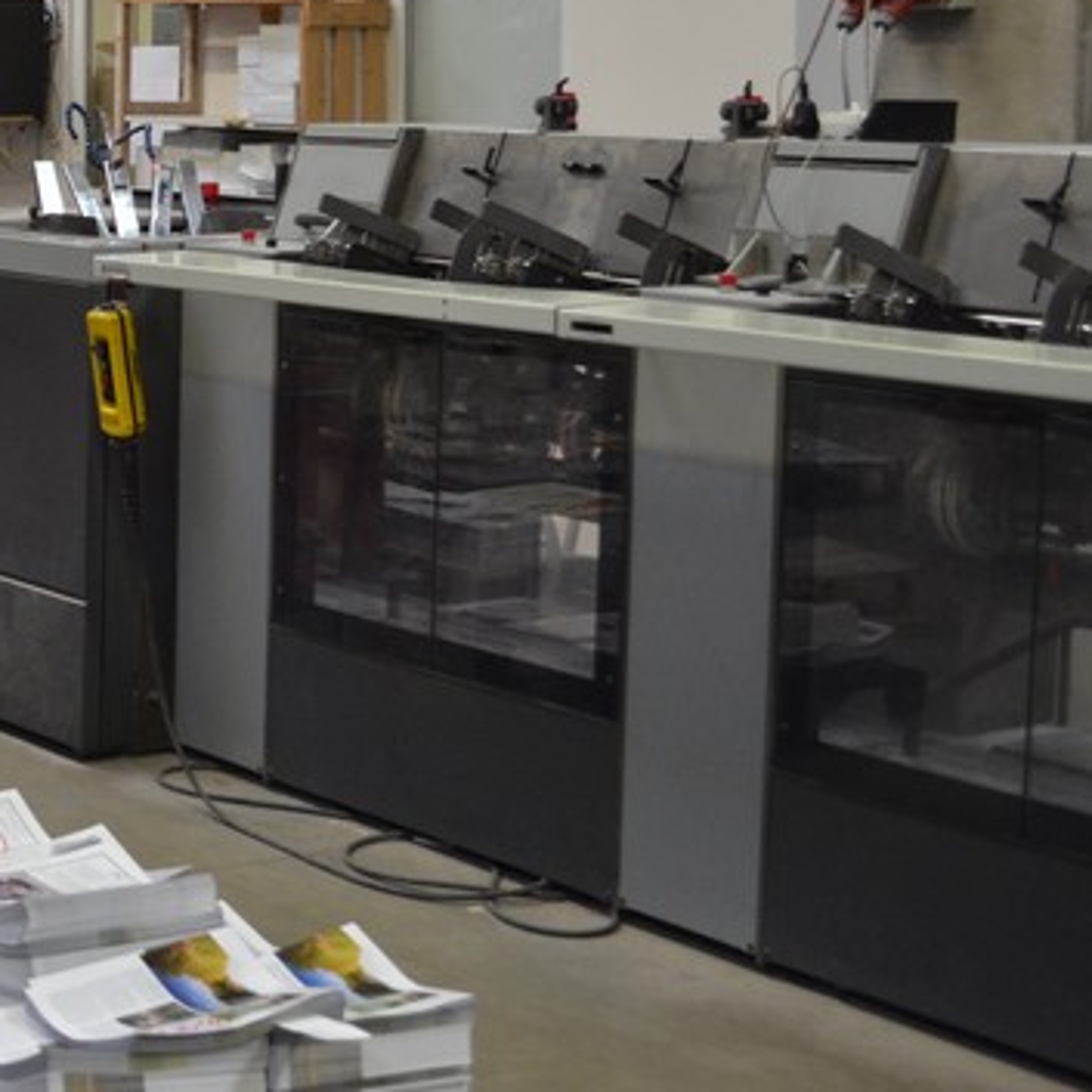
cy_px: 218
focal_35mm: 74
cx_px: -473
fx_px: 2641
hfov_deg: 20.5
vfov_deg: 23.0
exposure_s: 1/40
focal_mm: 20
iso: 400
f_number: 3.8
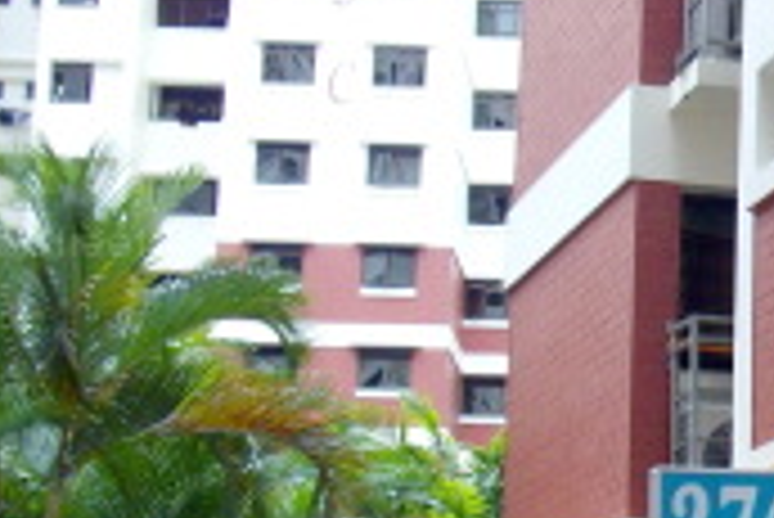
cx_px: 1215
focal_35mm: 123
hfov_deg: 15.2
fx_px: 2647
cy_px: 248
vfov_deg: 11.2
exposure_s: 1/250
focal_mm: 6.2
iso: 80
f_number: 2.8
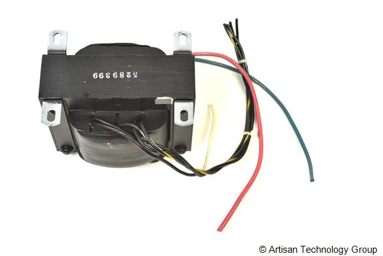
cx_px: 192
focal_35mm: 60
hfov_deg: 33.4
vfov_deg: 22.6
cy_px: 128
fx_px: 638
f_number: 13
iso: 200
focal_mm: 40
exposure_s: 1/200
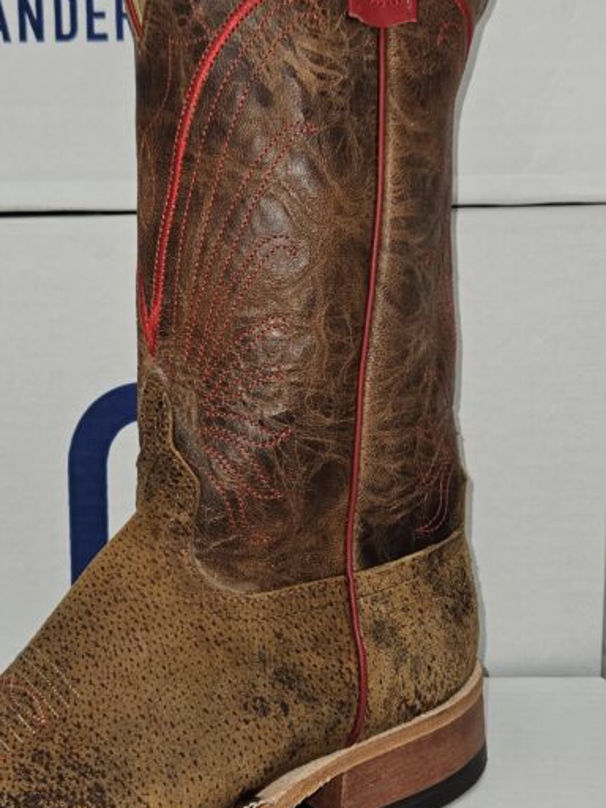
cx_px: 224
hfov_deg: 31.4
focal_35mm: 46
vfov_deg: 41.2
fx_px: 1074
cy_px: 376
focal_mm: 5.4
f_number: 1.8
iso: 25
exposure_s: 1/60
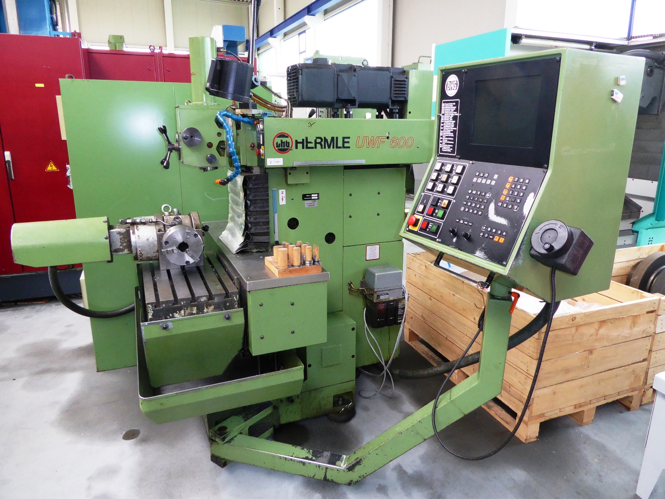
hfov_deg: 71.6
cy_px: 250
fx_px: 461
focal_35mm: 24
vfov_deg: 56.8
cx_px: 332
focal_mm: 4.3
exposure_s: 1/60
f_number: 4.5
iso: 400
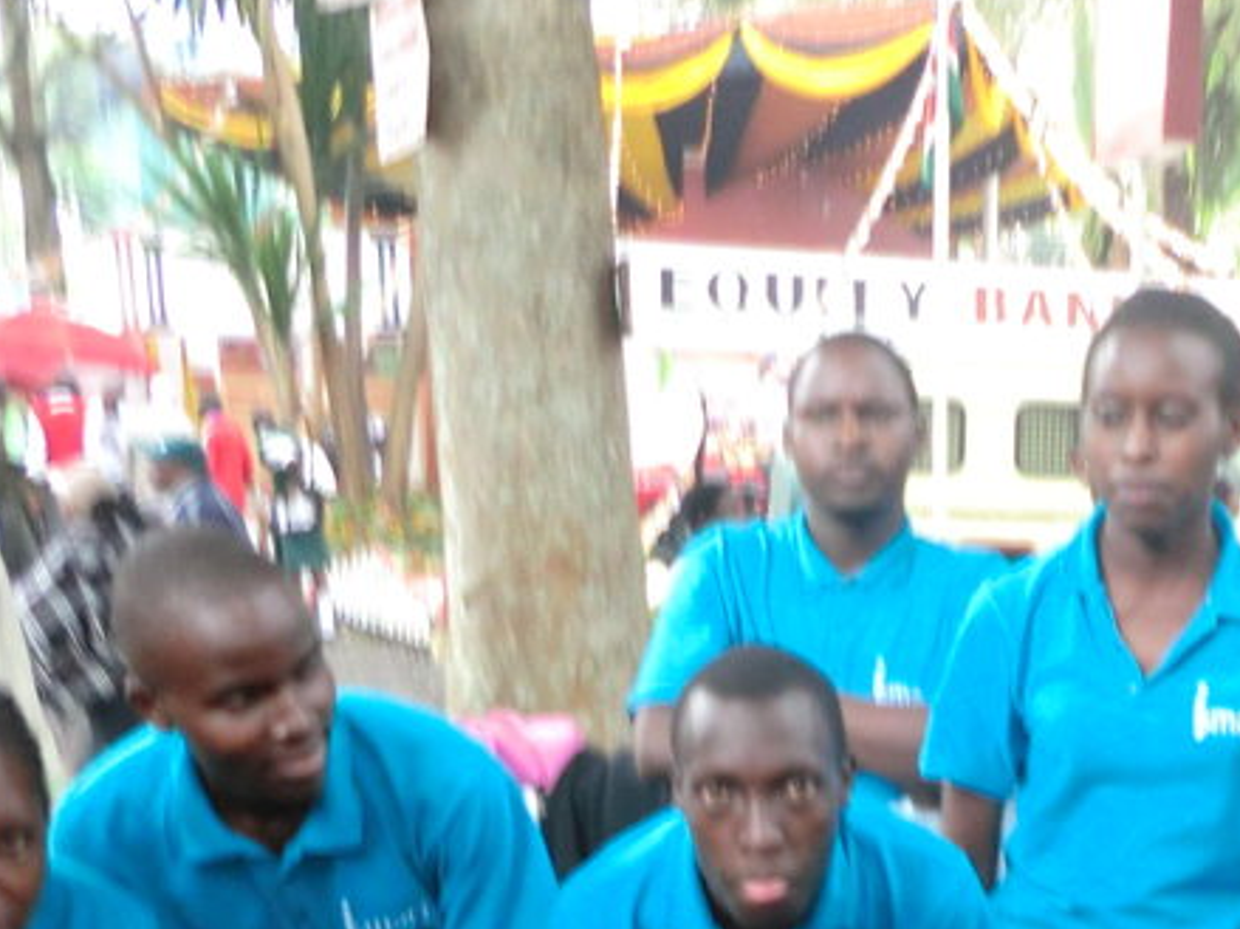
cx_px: 1045
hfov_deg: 29.8
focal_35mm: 63
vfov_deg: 21.9
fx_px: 2256
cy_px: 1048
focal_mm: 4.9
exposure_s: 1/60
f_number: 3.2
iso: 200
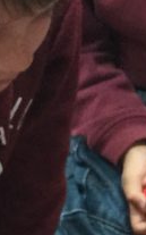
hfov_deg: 6.5
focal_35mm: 200
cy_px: 335
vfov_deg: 10.2
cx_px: 22
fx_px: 1276
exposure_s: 1/33
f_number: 2.4
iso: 125
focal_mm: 3.3
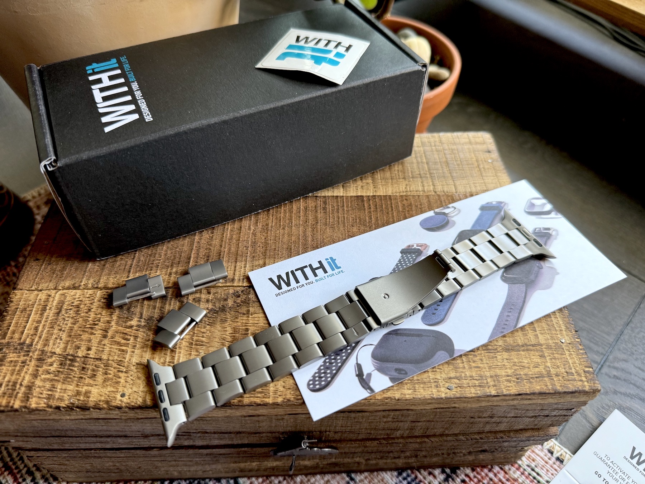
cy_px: 242
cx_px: 322
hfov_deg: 71.6
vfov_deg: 56.8
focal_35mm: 24
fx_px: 447
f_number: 1.78
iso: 160
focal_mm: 6.86
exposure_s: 1/60
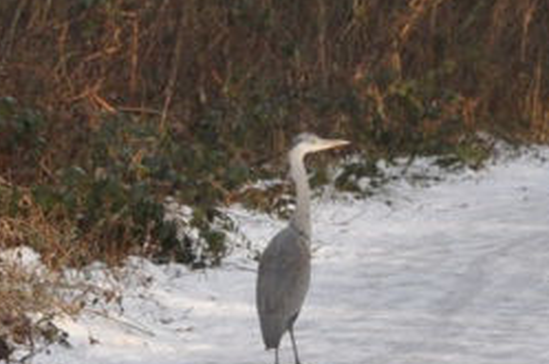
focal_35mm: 705
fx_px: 10731
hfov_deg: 2.9
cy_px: 313
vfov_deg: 1.9
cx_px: 256
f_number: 16
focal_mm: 200
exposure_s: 1/40
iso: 320
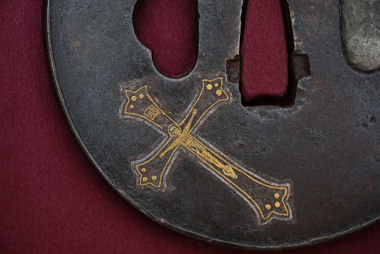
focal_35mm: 90
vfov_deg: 15.2
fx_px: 950
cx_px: 190
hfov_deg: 22.6
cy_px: 127
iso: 200
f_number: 2.4
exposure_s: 1/15
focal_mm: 60
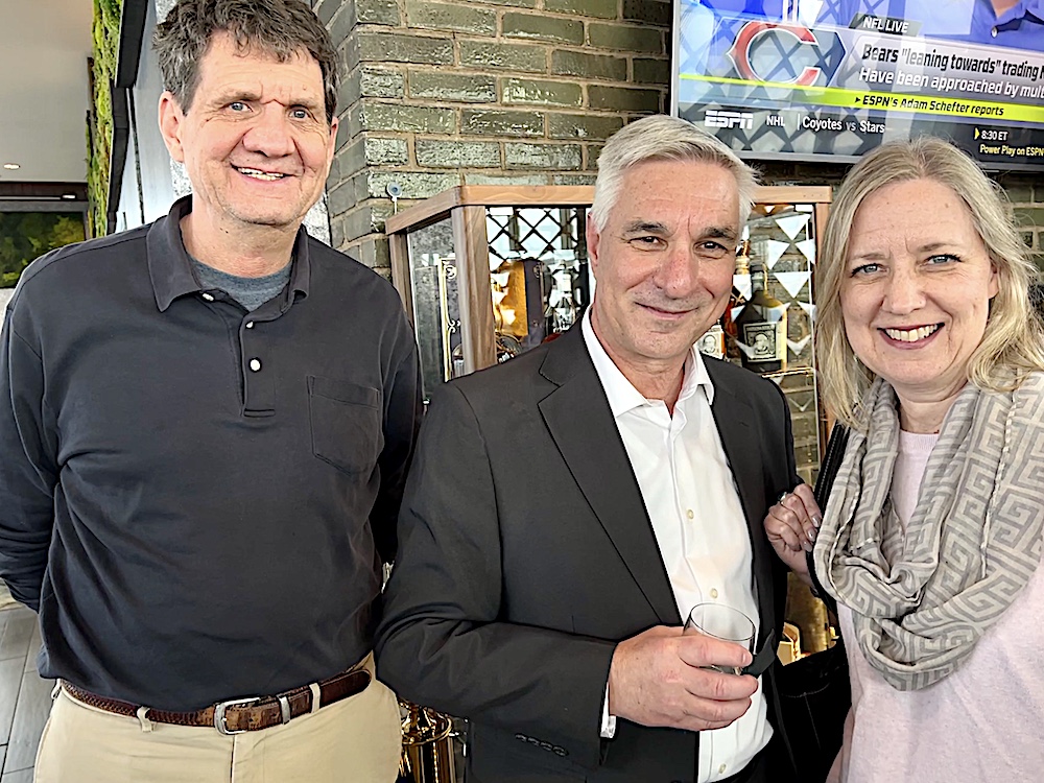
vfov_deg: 53.1
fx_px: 784
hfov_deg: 67.3
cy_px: 392
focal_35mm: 26
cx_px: 522
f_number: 1.5
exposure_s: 1/120
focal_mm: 5.7
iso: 125
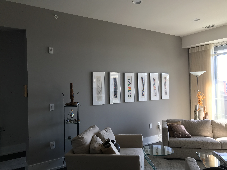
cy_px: 85
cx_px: 114
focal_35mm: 28
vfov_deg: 49.7
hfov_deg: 63.4
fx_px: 184
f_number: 1.8
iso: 32
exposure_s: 1/120
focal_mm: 3.99
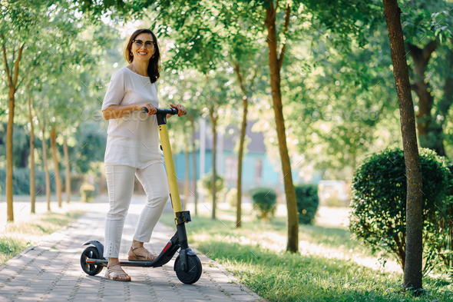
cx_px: 226
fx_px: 1069
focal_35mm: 85
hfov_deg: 23.9
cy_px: 151
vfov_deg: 16.1
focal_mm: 85
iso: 50
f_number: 2
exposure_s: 1/100
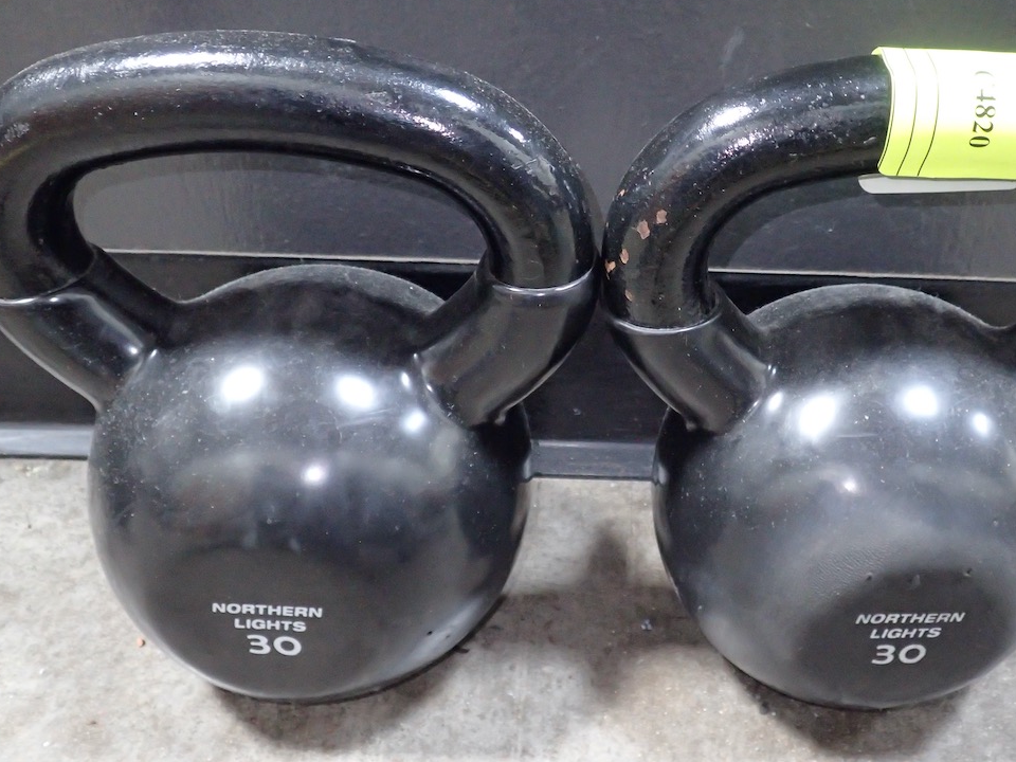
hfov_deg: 46.6
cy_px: 357
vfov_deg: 35.9
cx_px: 598
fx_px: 1174
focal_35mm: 40
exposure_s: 1/30
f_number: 2.3
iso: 640
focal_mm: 5.5
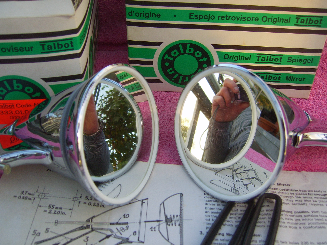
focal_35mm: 38
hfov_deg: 49.0
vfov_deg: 37.7
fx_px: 359
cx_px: 164
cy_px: 122
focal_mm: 7.8
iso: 50
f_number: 2.8
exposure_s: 1/80
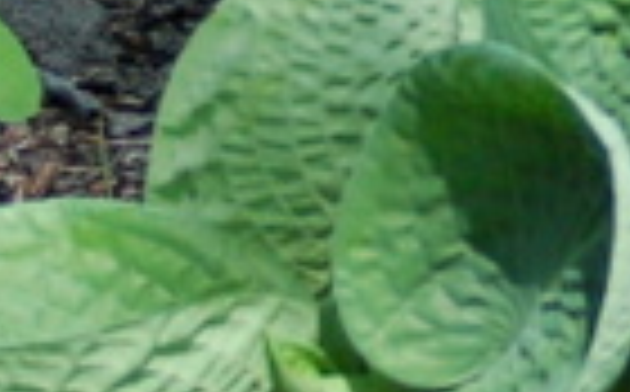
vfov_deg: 4.2
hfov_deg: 6.6
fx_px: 5261
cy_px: -563
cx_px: 1264
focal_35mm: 307
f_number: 4
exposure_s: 1/500
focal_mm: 35
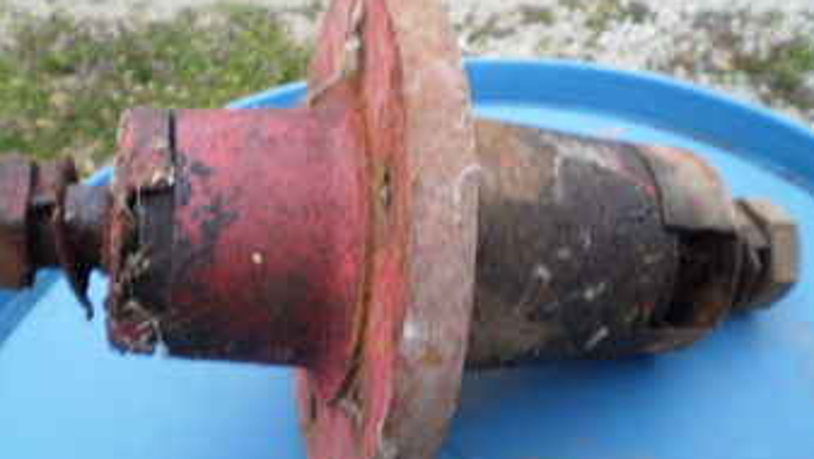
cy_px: 246
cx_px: 413
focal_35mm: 40
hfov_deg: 50.5
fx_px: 864
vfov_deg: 29.7
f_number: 3.1
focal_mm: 6.3
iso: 100
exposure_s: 1/30
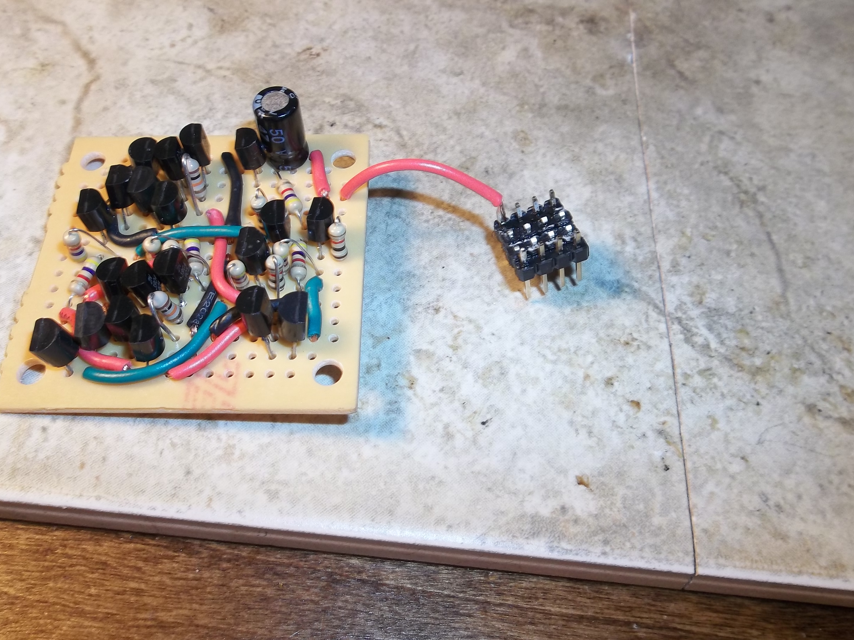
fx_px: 814
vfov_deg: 42.8
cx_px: 380
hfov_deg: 55.2
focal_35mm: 33
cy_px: 267
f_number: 3.5
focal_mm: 4.9
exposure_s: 1/30
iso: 80
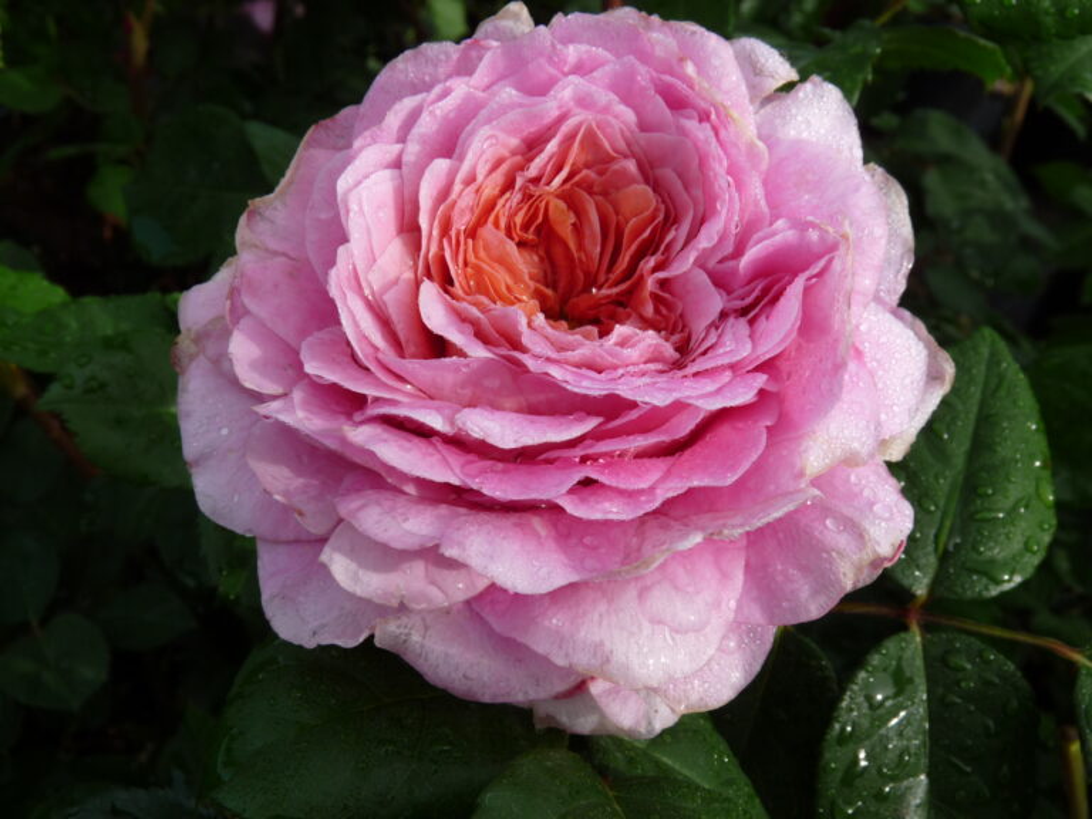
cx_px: 546
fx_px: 1451
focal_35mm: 46
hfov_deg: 41.2
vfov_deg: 31.5
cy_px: 410
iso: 100
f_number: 5.6
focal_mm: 8.2
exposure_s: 1/250
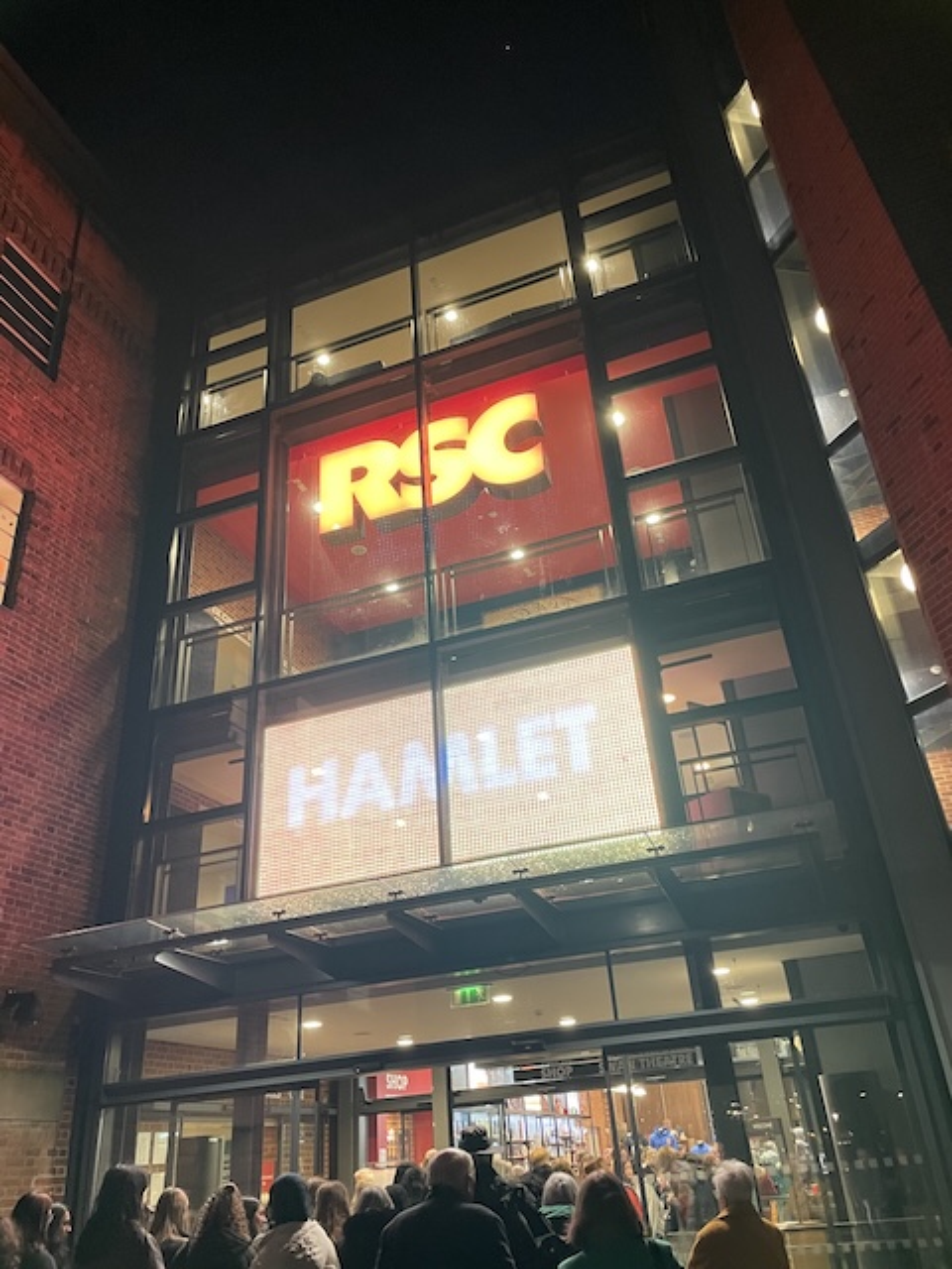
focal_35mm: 26
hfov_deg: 53.1
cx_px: 476
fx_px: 953
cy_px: 634
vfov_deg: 67.3
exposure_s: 1/50
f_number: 1.6
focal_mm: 4.2
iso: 500
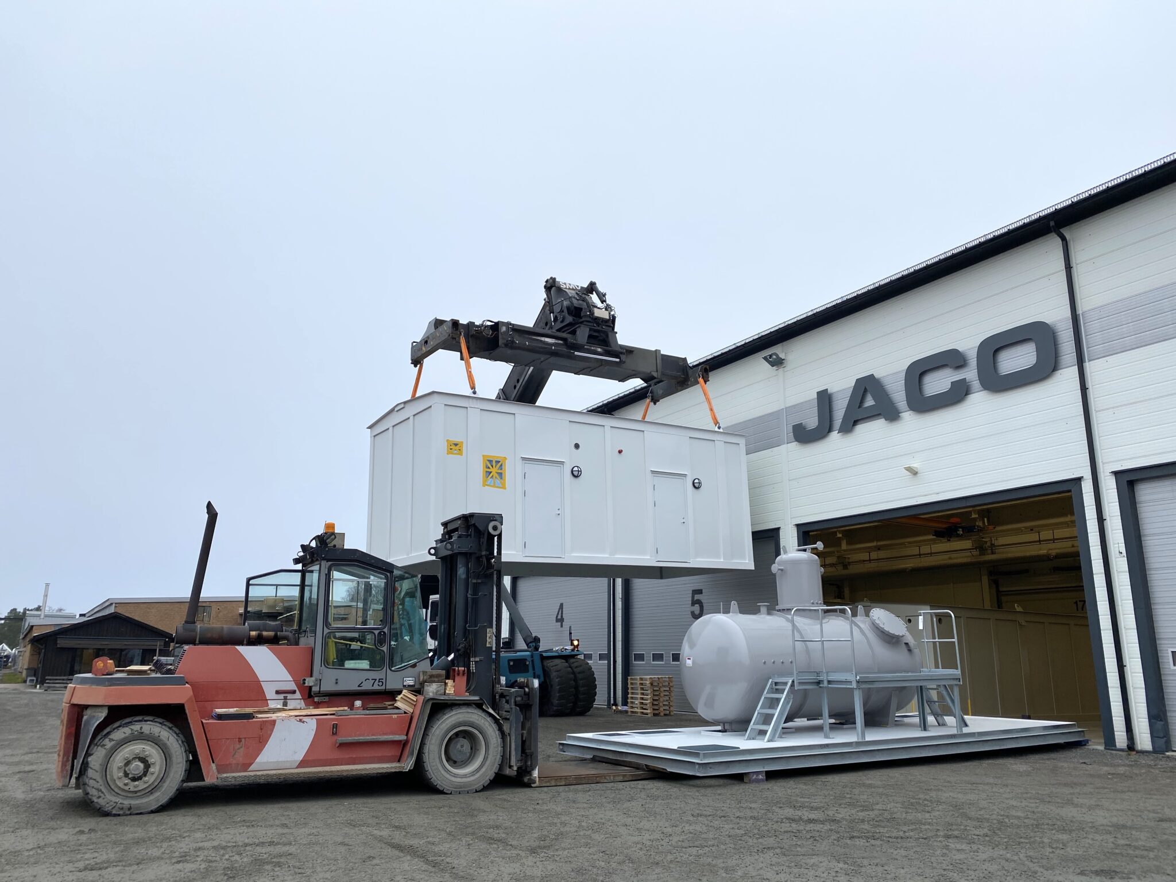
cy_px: 441
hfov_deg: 67.3
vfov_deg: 53.1
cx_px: 588
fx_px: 883
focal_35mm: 26
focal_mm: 4.25
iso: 32
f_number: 1.8
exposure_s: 1/489
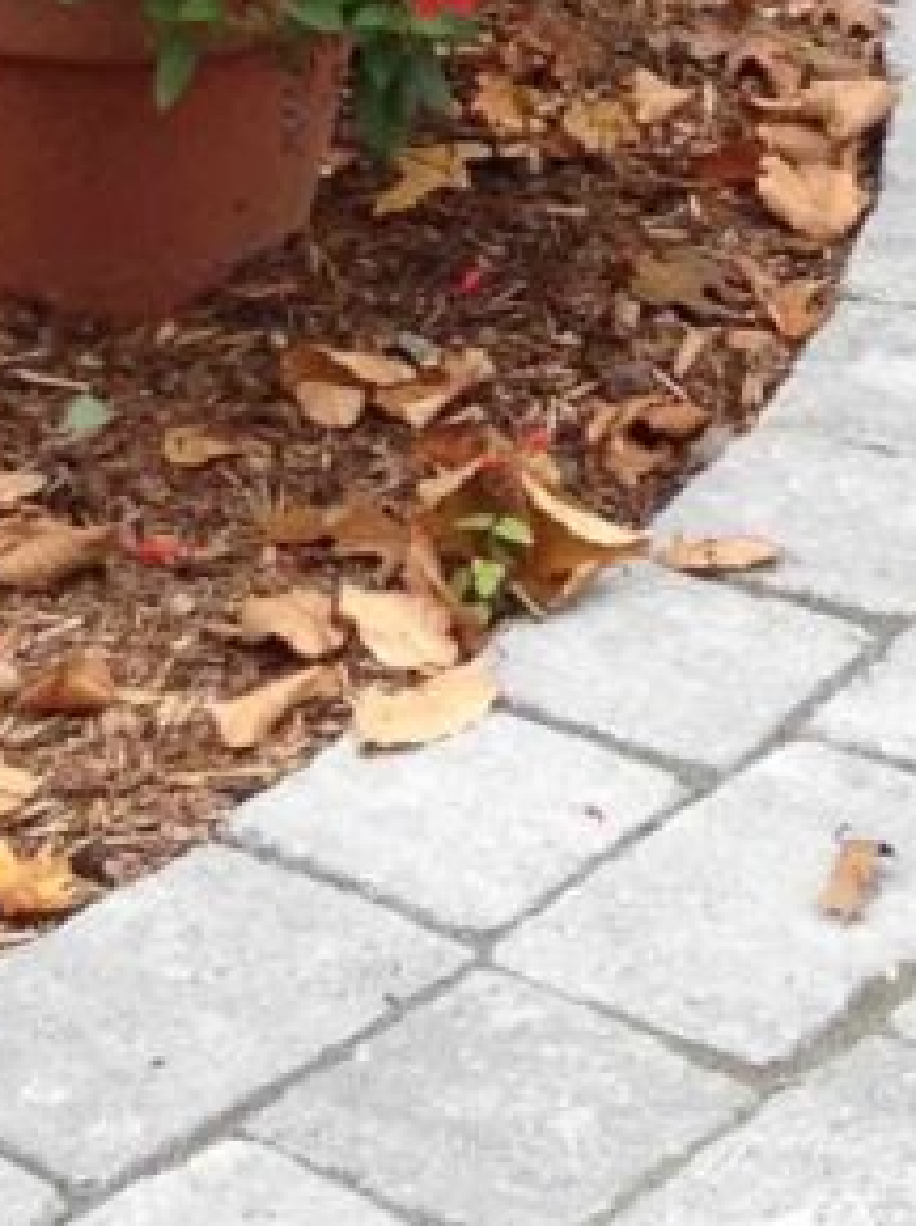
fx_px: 6860
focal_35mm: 194
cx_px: 1260
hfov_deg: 7.5
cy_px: -1879
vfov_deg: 9.0
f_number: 2.4
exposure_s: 1/221
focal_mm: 4.28
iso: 50
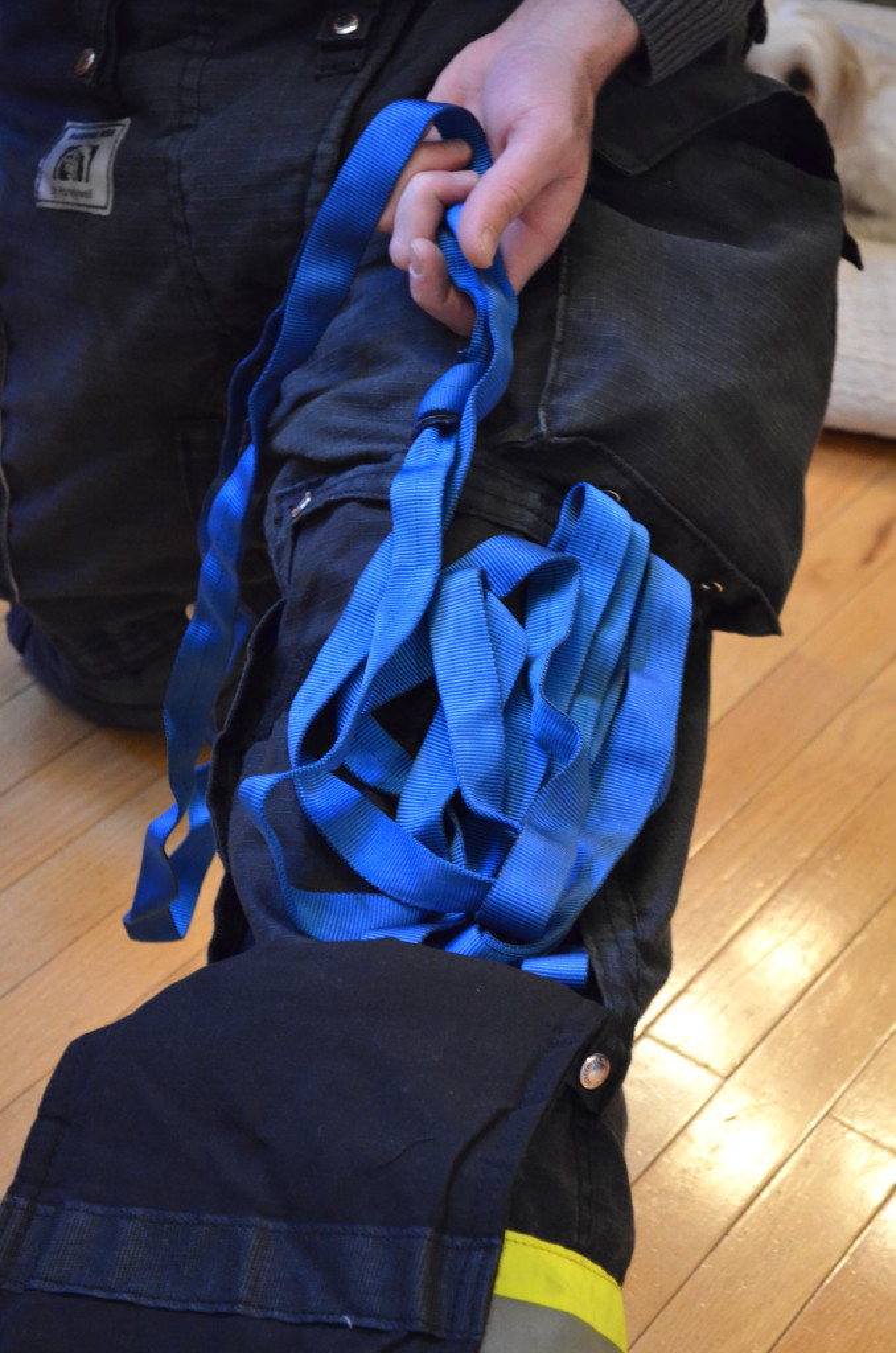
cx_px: 448
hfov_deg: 16.5
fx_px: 3094
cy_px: 676
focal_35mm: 82
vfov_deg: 24.7
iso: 3200
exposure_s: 1/20
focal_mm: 55
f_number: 5.6
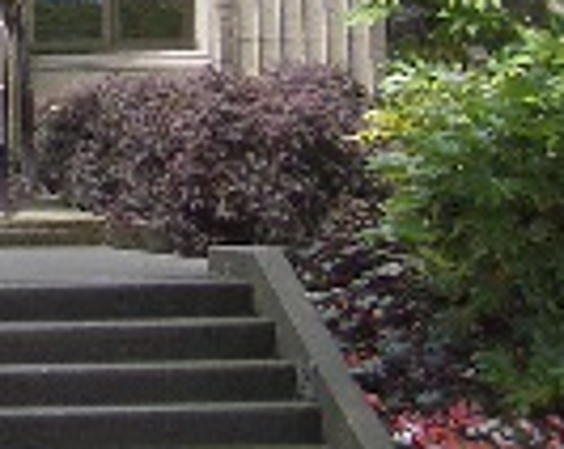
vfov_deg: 6.5
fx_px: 3834
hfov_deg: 8.0
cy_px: -394
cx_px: -628
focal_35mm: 230
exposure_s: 1/125
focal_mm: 8.2
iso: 50
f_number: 3.1
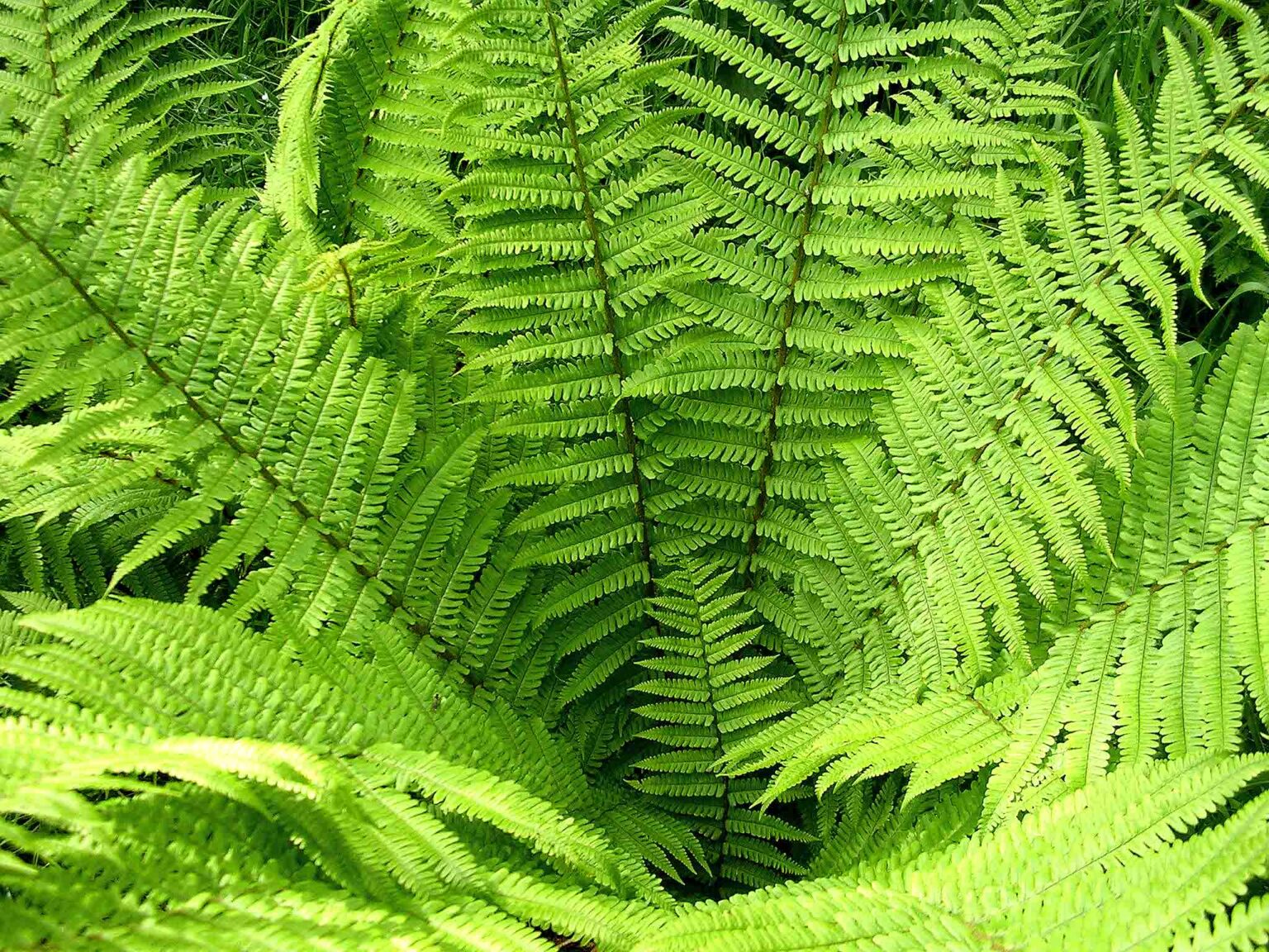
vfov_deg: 37.7
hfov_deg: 49.0
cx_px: 634
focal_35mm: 38
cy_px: 476
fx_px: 1393
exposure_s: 1/105
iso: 100
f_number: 2.8
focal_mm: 5.8
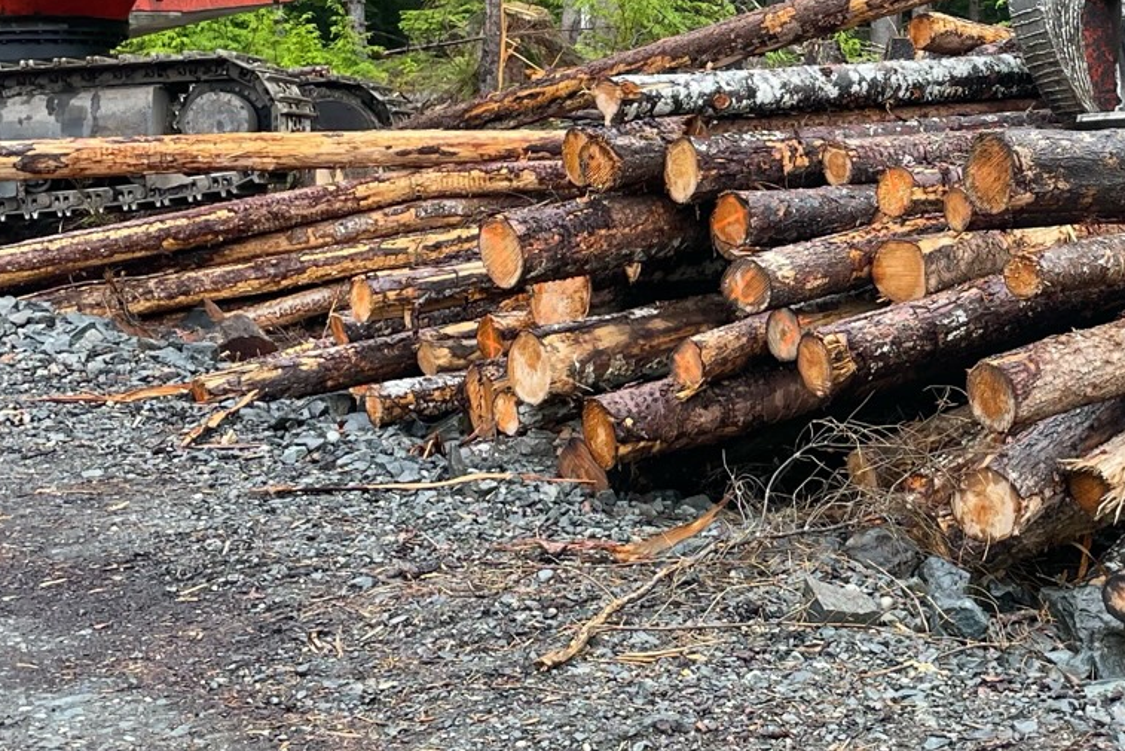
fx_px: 2250
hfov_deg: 26.8
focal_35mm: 72
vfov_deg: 18.9
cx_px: 1080
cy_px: 259
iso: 40
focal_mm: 4.2
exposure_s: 1/121
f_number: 1.6
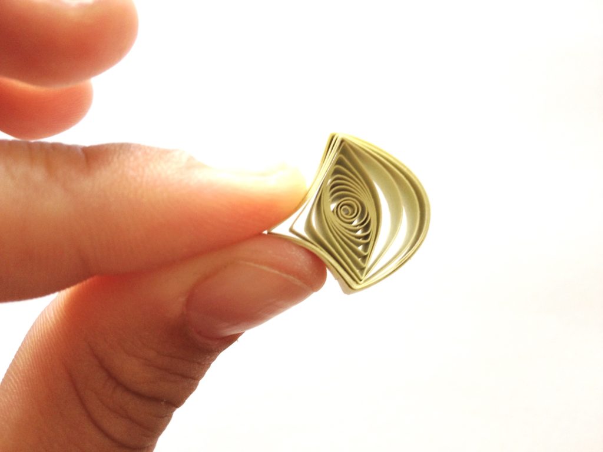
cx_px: 302
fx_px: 610
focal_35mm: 35
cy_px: 226
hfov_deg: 52.6
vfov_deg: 40.7
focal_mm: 4.28
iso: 50
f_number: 2.4
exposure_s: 1/30
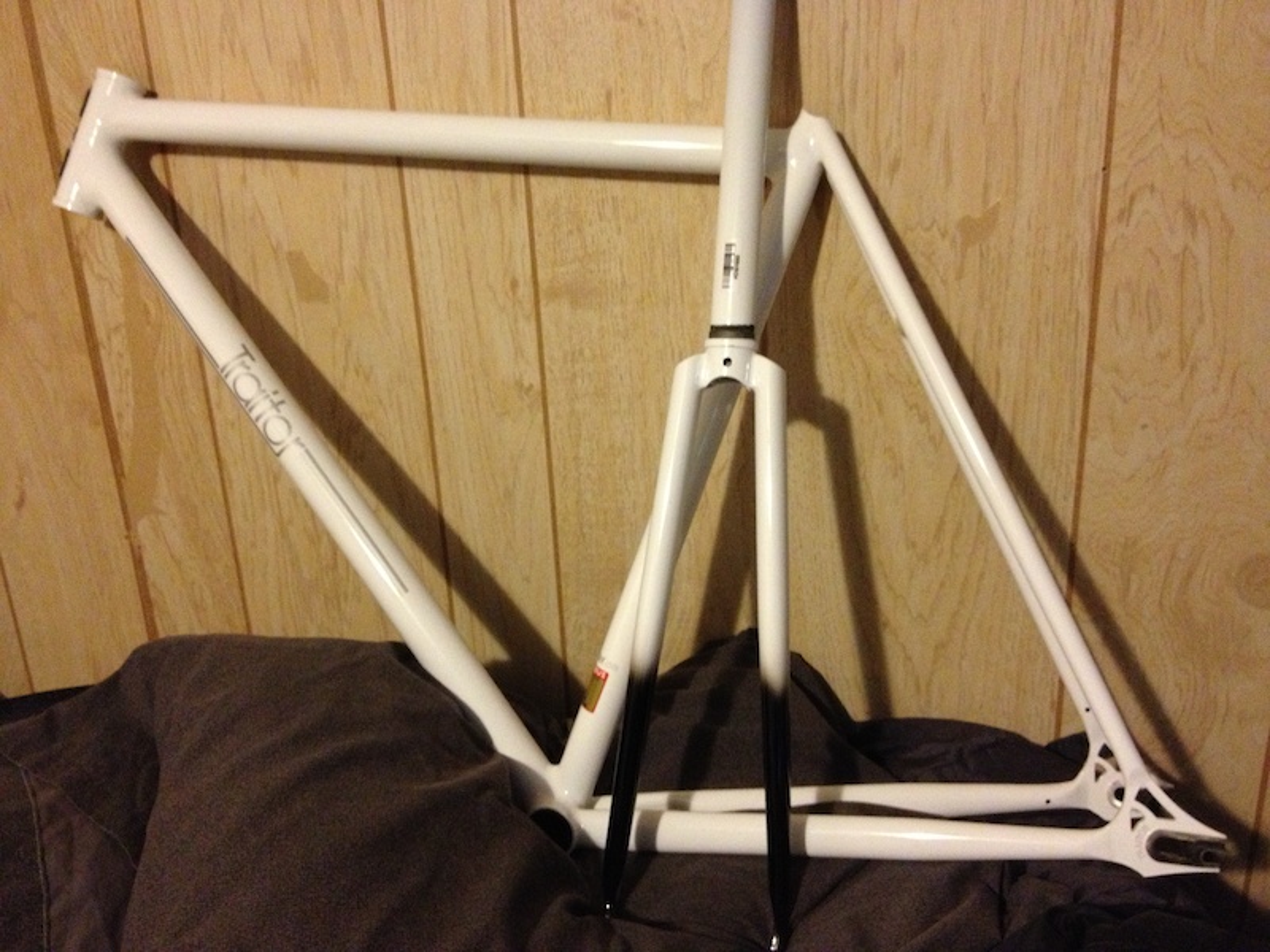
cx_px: 635
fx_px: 1284
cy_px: 476
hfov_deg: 52.6
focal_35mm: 35
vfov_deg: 40.7
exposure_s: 1/15
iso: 500
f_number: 2.4
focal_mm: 4.28
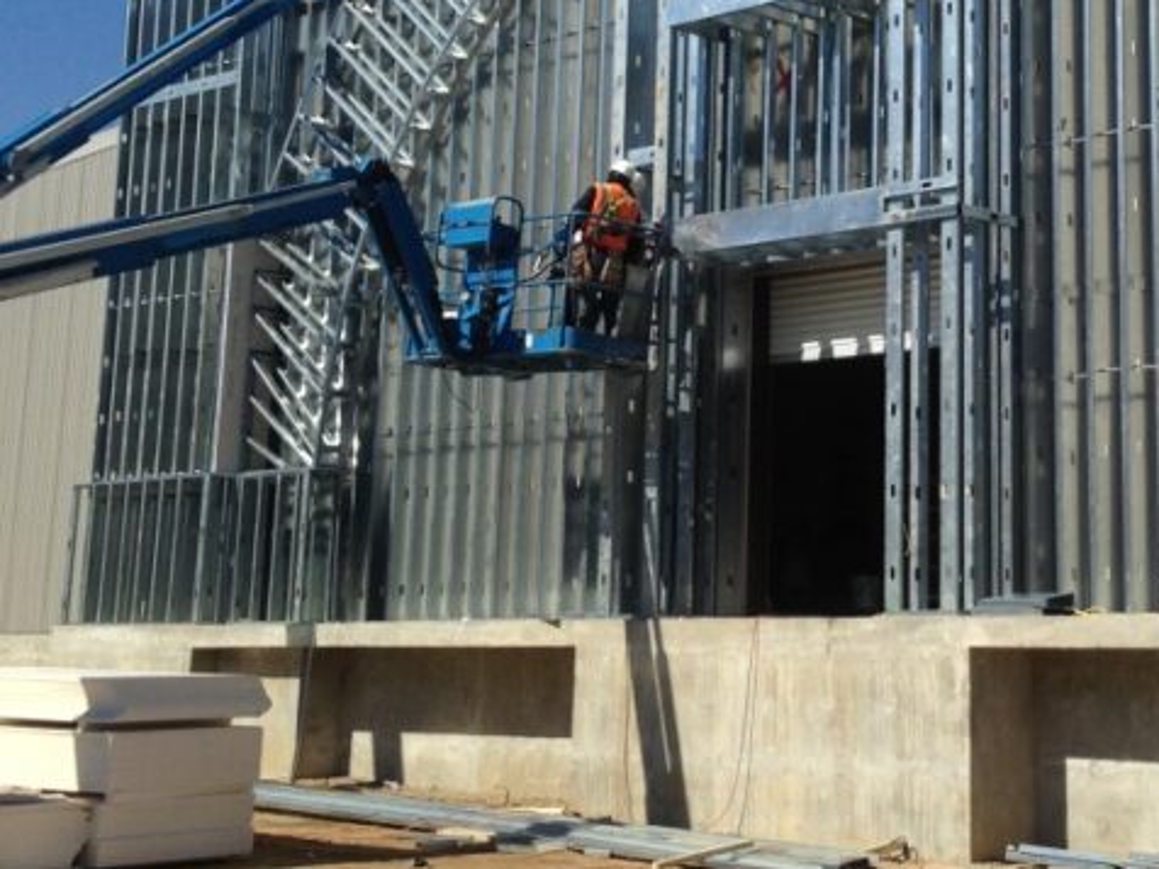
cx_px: 935
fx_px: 2377
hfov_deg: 26.9
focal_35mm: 71
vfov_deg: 20.5
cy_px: 173
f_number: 2.4
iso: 50
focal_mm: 4.12
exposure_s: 1/2584
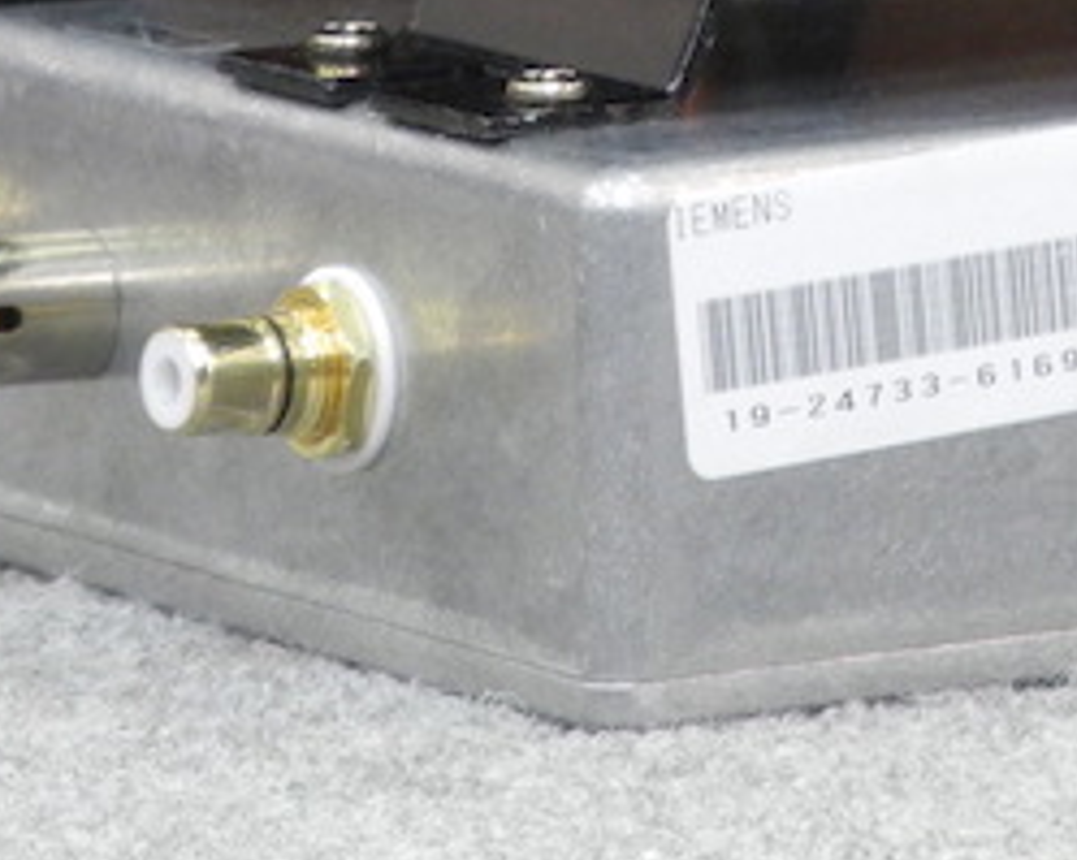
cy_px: -601
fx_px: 23993
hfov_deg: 2.6
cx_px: 627
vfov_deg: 2.1
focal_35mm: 753
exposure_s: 1/12.8
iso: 400
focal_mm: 42.6
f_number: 5.6
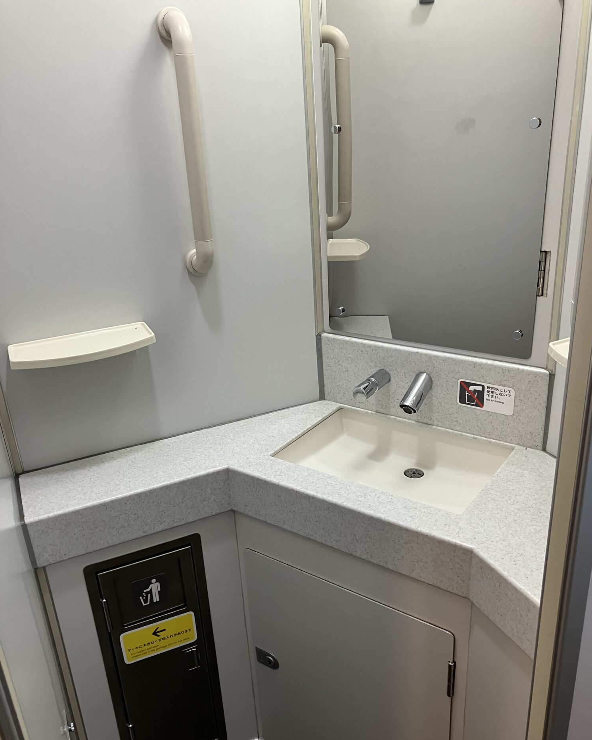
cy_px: 406
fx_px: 657
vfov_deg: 58.7
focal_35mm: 30
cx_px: 303
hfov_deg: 48.5
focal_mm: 3.99
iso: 100
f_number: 1.8
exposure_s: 1/60
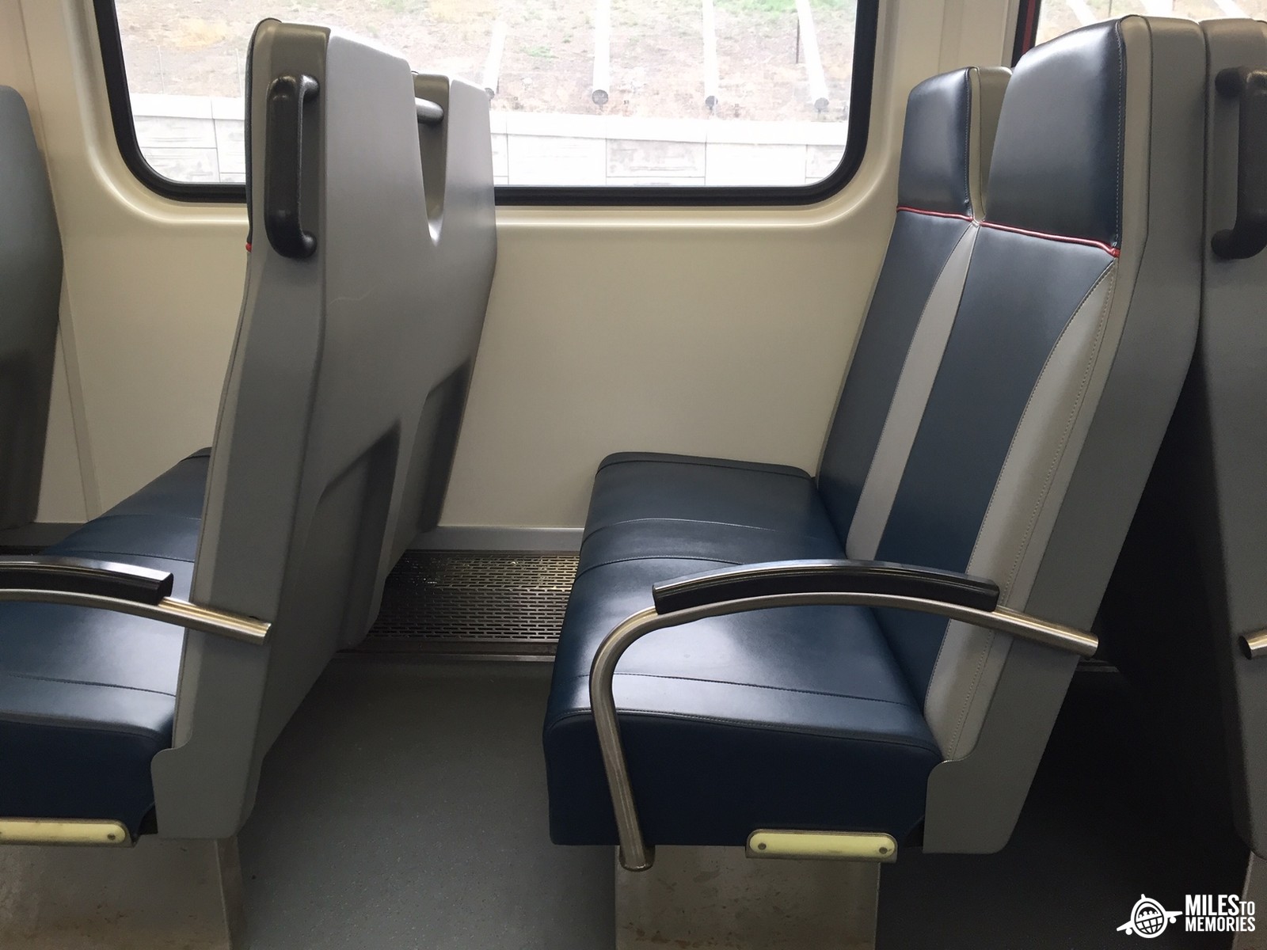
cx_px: 634
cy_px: 475
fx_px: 1061
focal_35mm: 29
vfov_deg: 48.2
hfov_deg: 61.7
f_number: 2.2
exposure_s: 1/33
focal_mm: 4.15
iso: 40
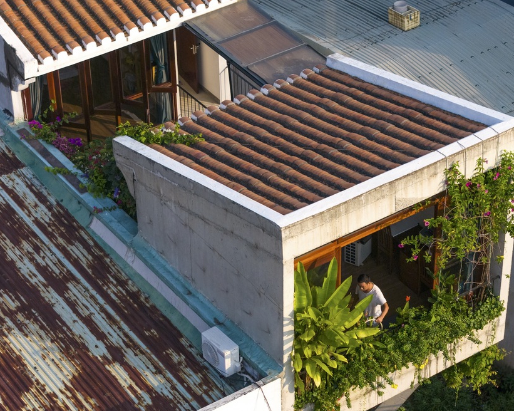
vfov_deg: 13.9
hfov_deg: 17.2
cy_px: 256
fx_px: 1688
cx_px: 380
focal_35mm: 111
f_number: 2.8
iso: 180
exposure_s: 1/1600
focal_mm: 19.35
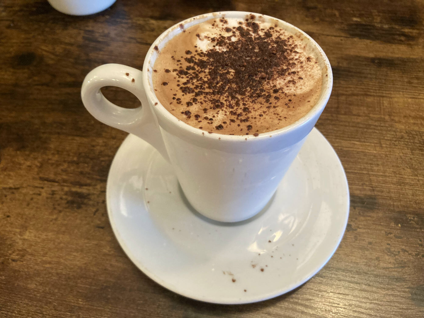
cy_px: 159
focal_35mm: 28
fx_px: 343
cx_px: 212
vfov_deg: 49.7
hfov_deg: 63.4
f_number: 1.8
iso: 250
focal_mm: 3.99
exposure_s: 1/50
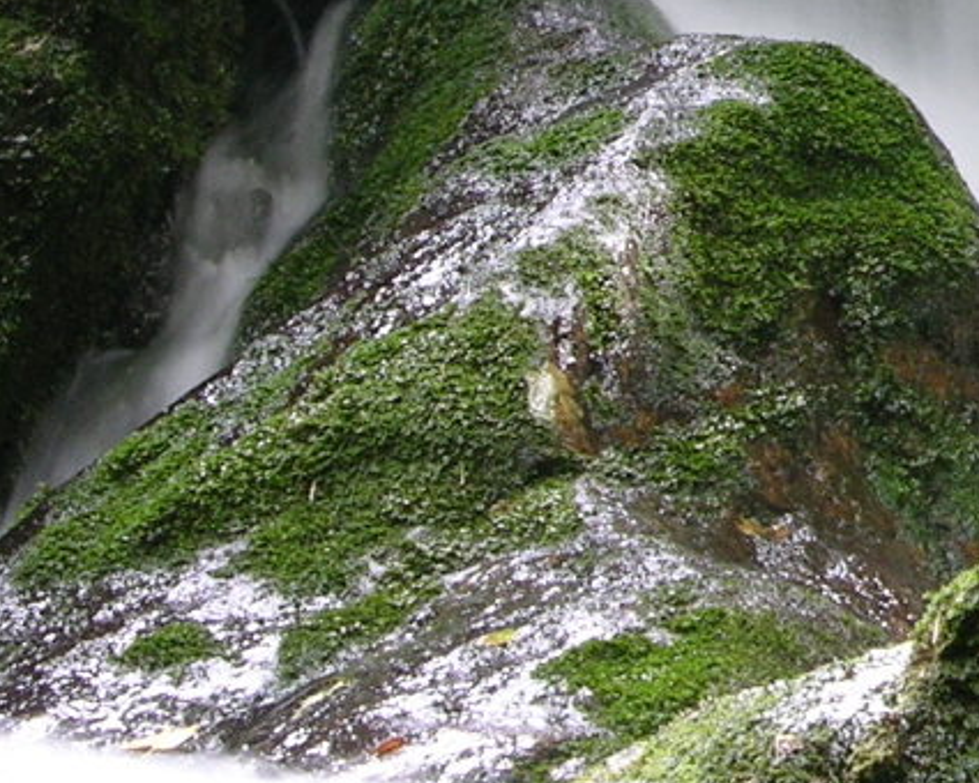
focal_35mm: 362
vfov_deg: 4.2
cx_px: 1728
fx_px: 10489
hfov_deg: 5.3
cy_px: -576
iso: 50
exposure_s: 1
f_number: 7.8
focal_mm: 21
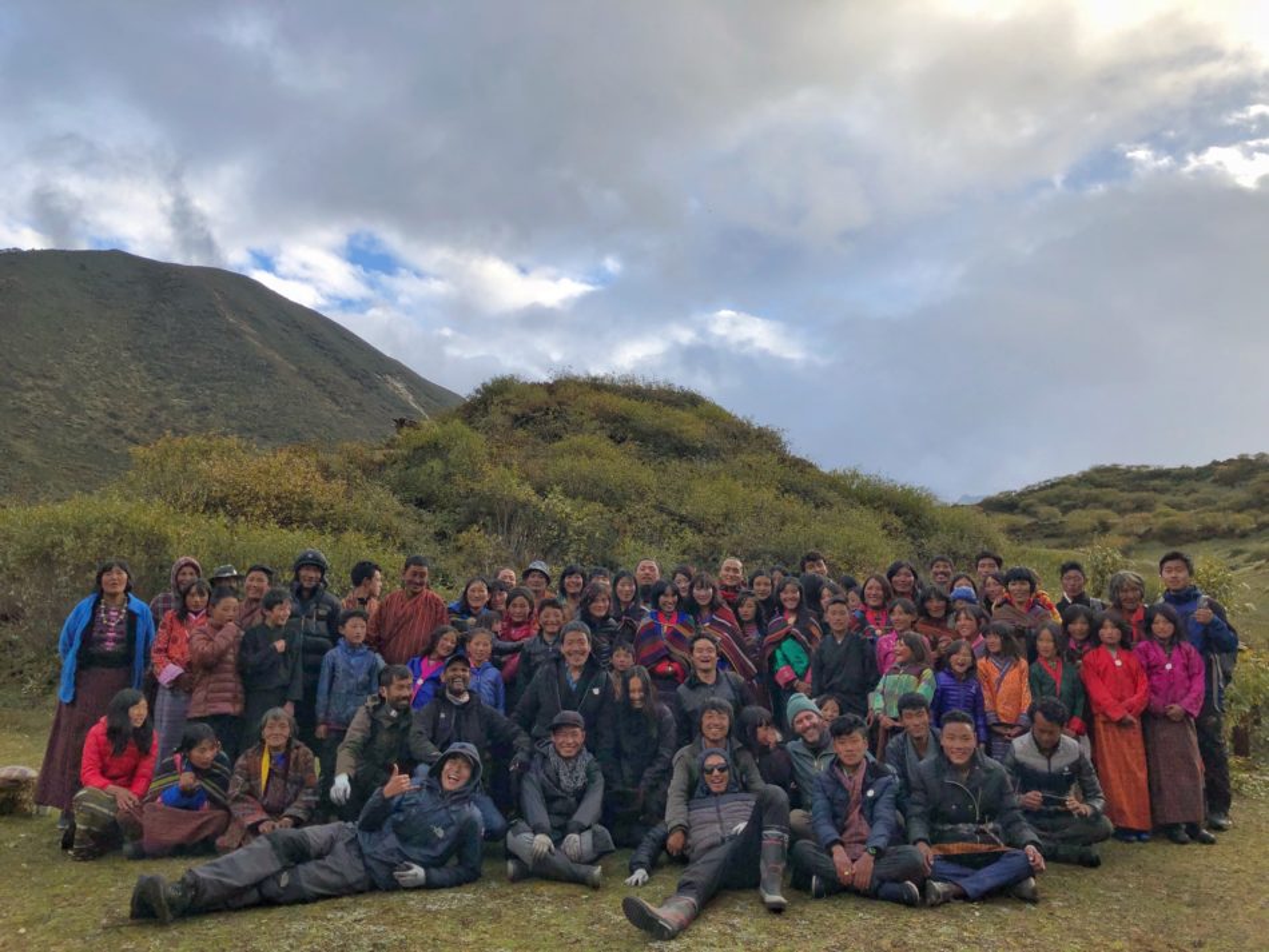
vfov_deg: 49.8
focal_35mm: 28
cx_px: 634
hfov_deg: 63.4
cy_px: 476
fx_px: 1027
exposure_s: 1/425
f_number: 1.8
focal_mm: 4
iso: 20
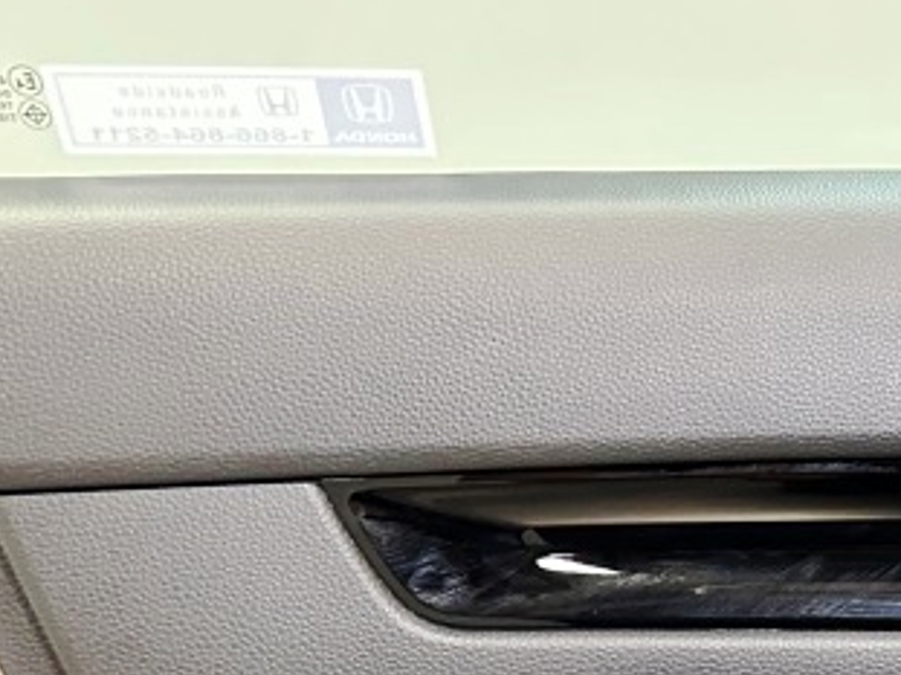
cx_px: 1425
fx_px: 2055
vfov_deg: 17.3
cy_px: 933
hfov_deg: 20.4
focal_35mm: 79
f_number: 1.78
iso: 640
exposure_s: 1/40
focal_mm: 6.86
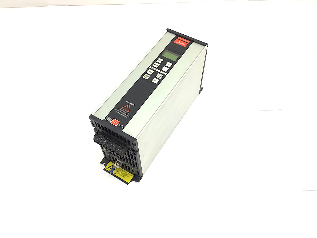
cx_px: 158
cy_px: 119
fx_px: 284
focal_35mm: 31
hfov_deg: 58.3
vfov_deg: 45.4
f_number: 2.4
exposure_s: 1/50
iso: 160
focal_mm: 3.3
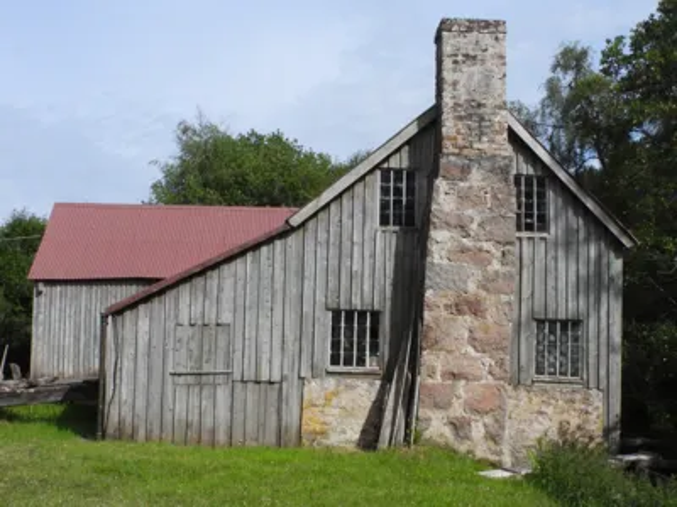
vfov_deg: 35.1
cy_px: 254
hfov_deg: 45.8
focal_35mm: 41
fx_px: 802
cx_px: 338
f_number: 8
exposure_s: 1/2500
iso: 800
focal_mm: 7.4
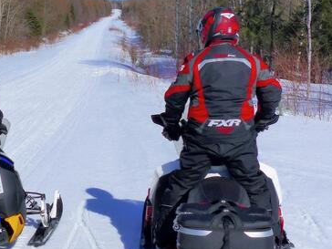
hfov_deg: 28.6
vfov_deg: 21.9
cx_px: 90
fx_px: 643
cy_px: 114
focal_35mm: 67
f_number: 5
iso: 100
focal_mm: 5.9
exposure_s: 1/1600
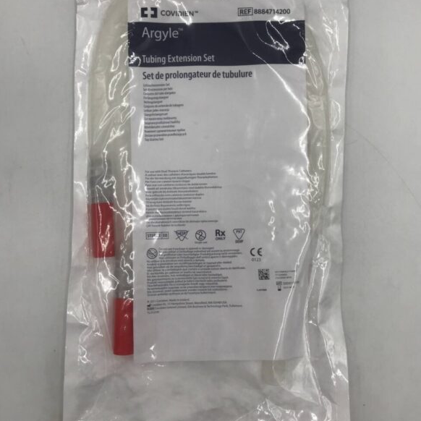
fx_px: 468
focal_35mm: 34
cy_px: 205
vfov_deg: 48.4
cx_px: 216
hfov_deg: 48.4
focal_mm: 3.99
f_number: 1.8
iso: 20
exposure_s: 1/329
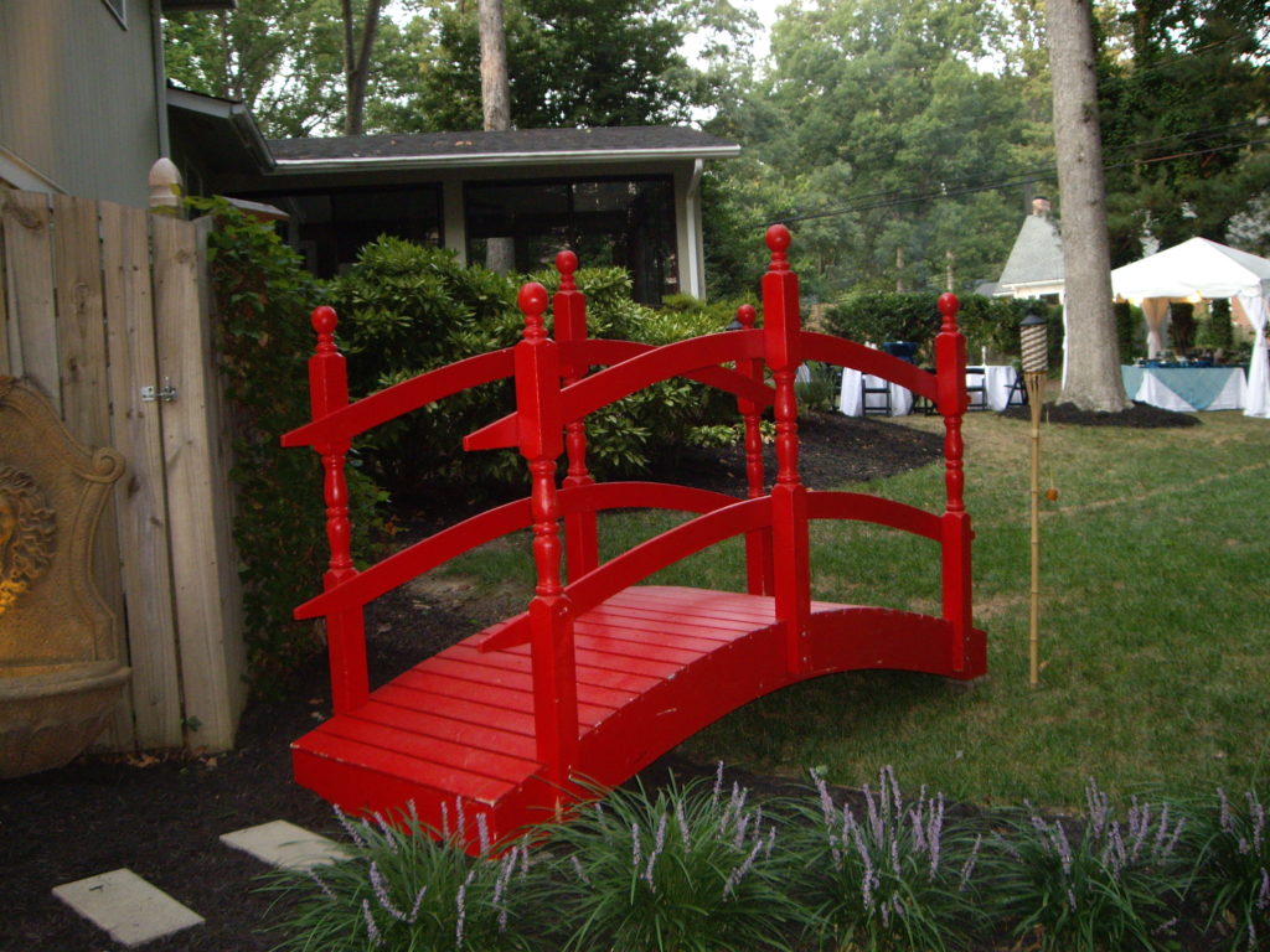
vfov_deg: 37.7
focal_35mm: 38
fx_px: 1394
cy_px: 476
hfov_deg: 49.0
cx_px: 635
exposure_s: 1/40
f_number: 2.7
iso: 200
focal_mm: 6.2
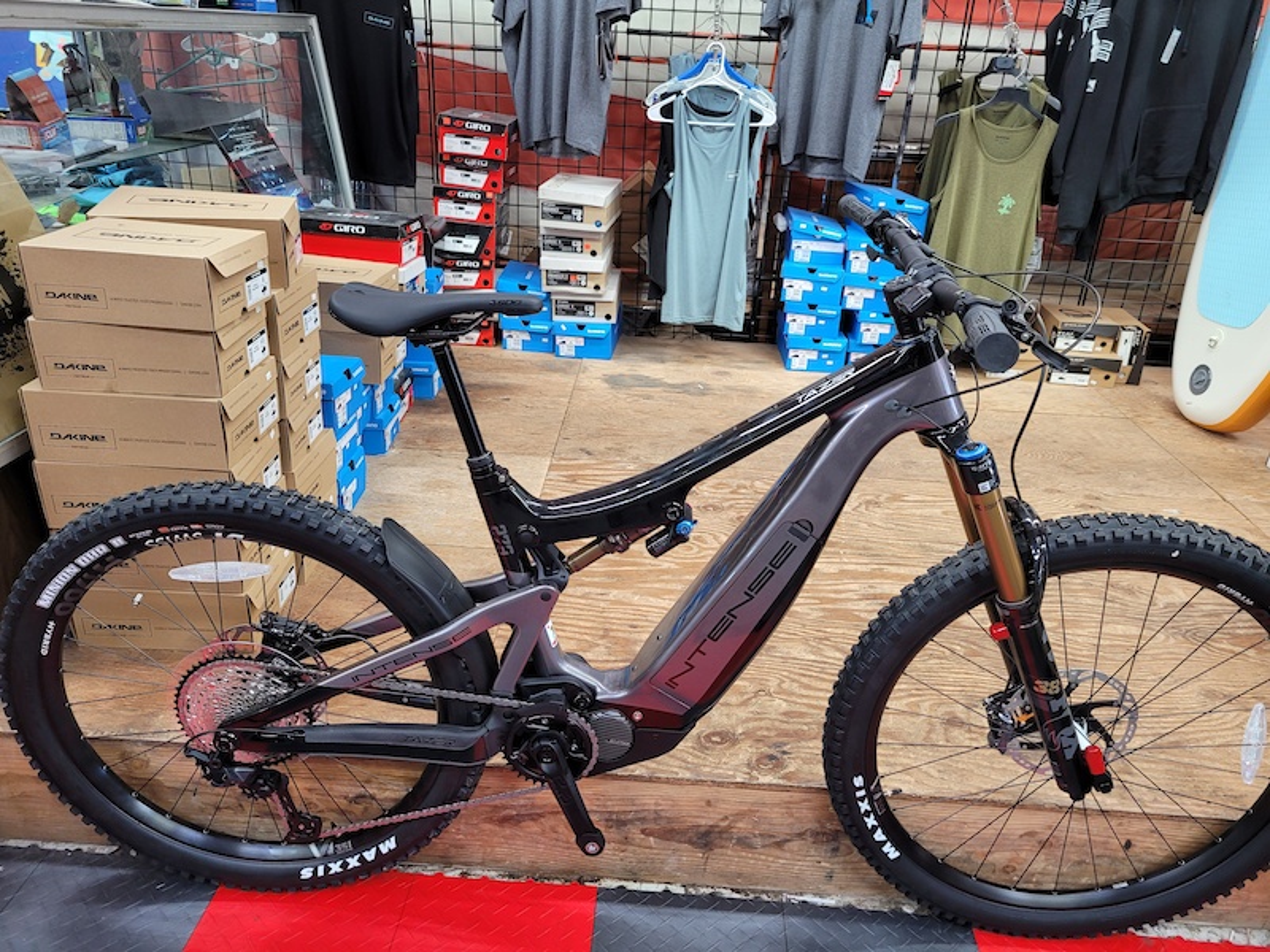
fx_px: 954
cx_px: 635
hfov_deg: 67.3
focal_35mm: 26
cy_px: 476
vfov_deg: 53.1
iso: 200
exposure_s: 1/39
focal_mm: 5.4
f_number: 1.8
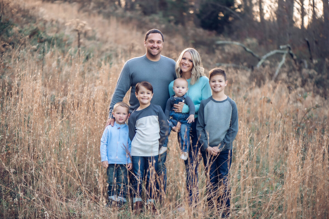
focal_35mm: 105
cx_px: 164
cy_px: 110
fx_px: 960
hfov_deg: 19.5
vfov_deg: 13.0
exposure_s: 1/400
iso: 640
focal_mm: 105
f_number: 2.8
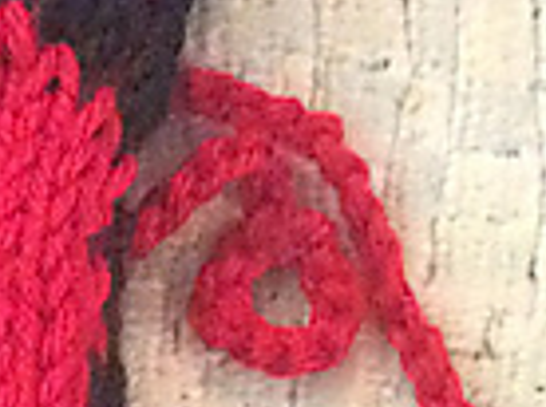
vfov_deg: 9.9
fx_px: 2330
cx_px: -305
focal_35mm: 148
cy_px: 431
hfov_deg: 12.6
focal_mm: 3.3
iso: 800
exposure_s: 1/15
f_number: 2.4
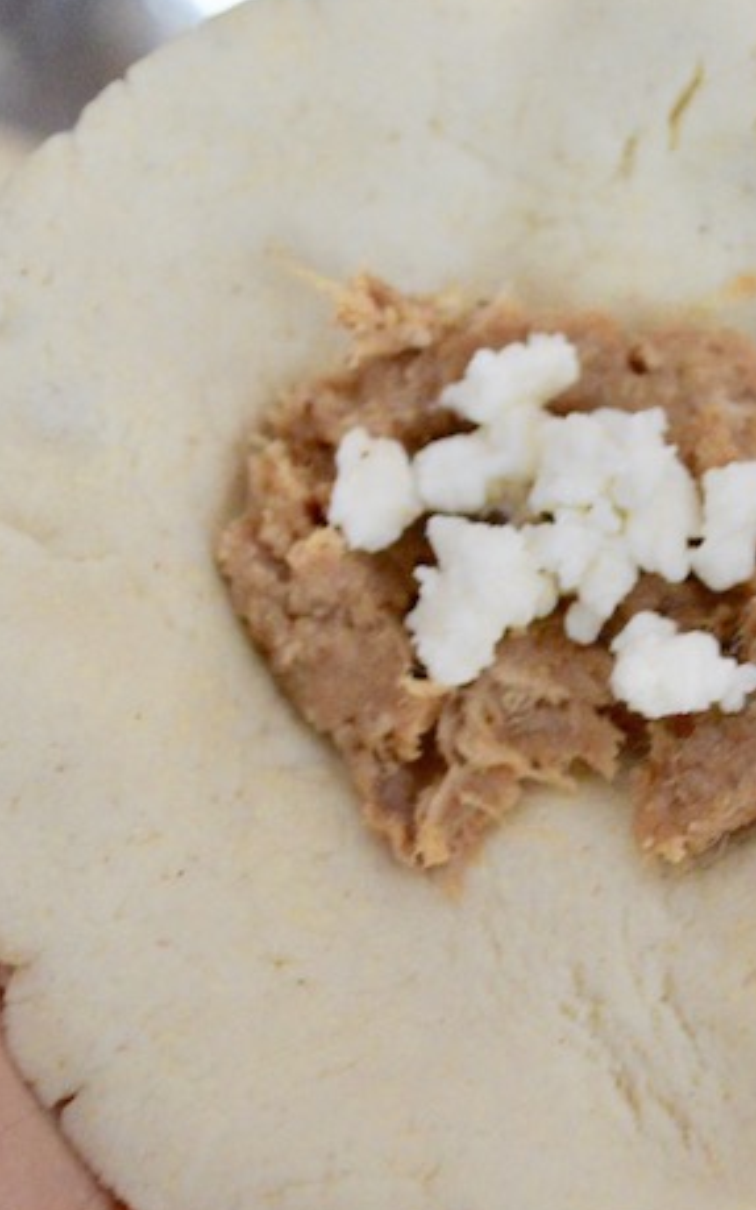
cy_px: 542
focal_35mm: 75
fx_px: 2472
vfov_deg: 27.5
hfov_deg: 17.3
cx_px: 569
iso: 2000
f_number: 3.8
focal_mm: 22
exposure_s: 1/60
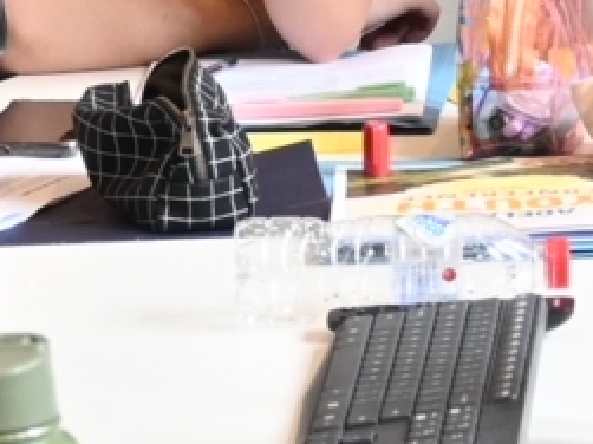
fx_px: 5837
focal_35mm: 341
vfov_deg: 4.4
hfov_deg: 5.8
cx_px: 451
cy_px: 235
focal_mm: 29
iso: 1100
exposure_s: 1/125
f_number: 4.8
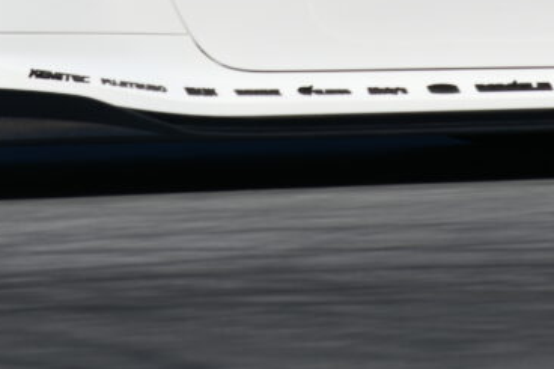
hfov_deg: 1.0
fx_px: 32116
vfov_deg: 0.7
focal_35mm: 2088
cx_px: 86
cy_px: -250
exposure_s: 1/320
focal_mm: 500
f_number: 11
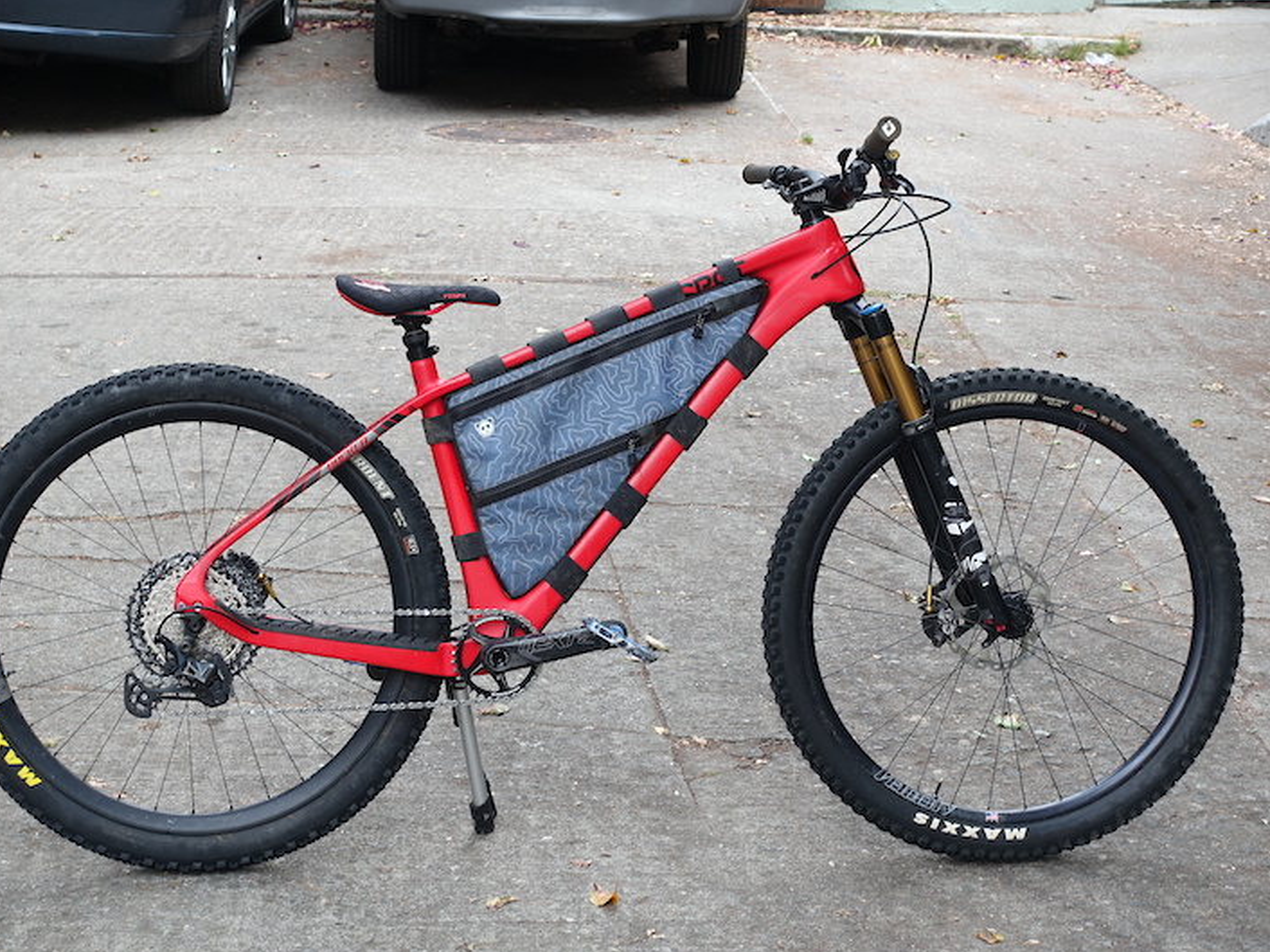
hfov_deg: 26.7
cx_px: 554
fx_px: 2677
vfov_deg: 20.2
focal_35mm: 73
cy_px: 478
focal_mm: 24.64
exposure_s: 1/10
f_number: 5
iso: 125
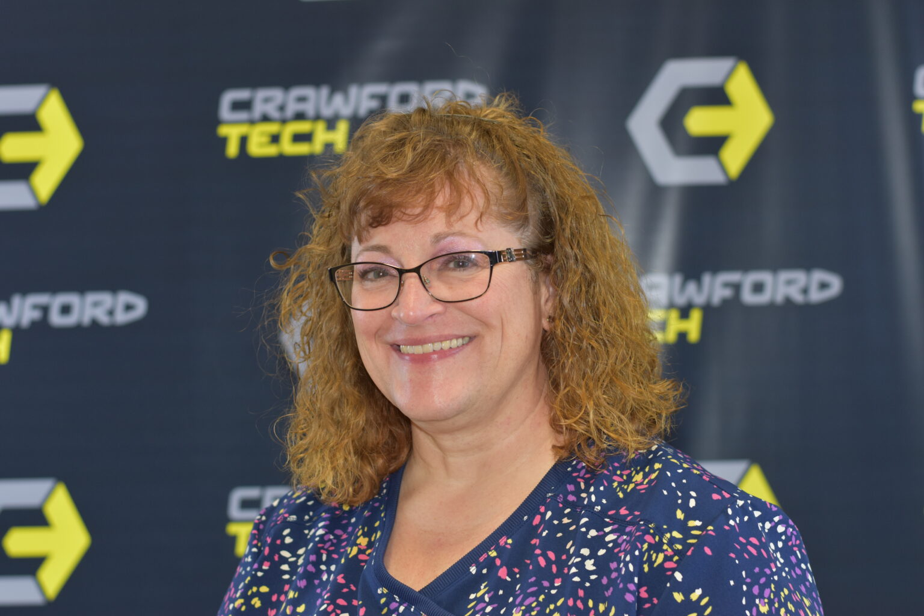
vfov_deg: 18.2
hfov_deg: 27.0
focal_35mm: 75
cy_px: 308
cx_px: 462
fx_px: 1925
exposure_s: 1/60
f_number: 2.8
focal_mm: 50
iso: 400
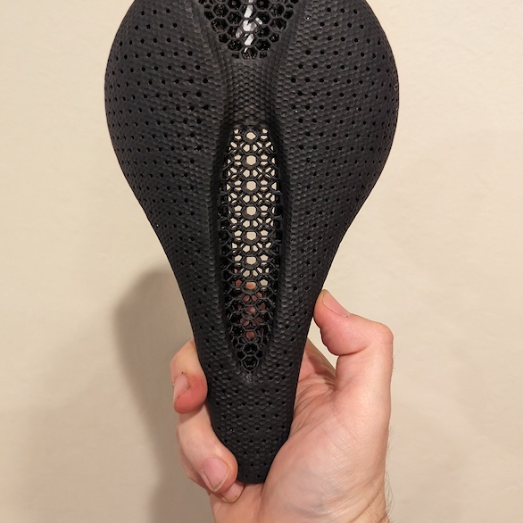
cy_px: 221
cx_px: 258
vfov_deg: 55.4
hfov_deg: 55.6
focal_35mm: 29
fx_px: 496
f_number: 1.85
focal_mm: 6.81
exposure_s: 1/120
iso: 1178
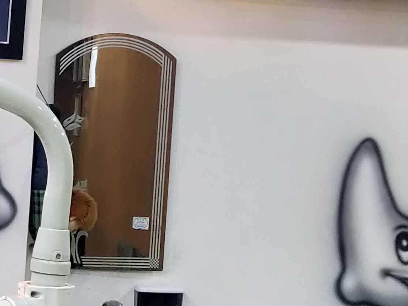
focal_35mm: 103
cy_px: 310
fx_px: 1214
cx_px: -90
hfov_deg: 18.1
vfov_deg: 14.1
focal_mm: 4.25
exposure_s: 1/25
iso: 500
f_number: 1.7
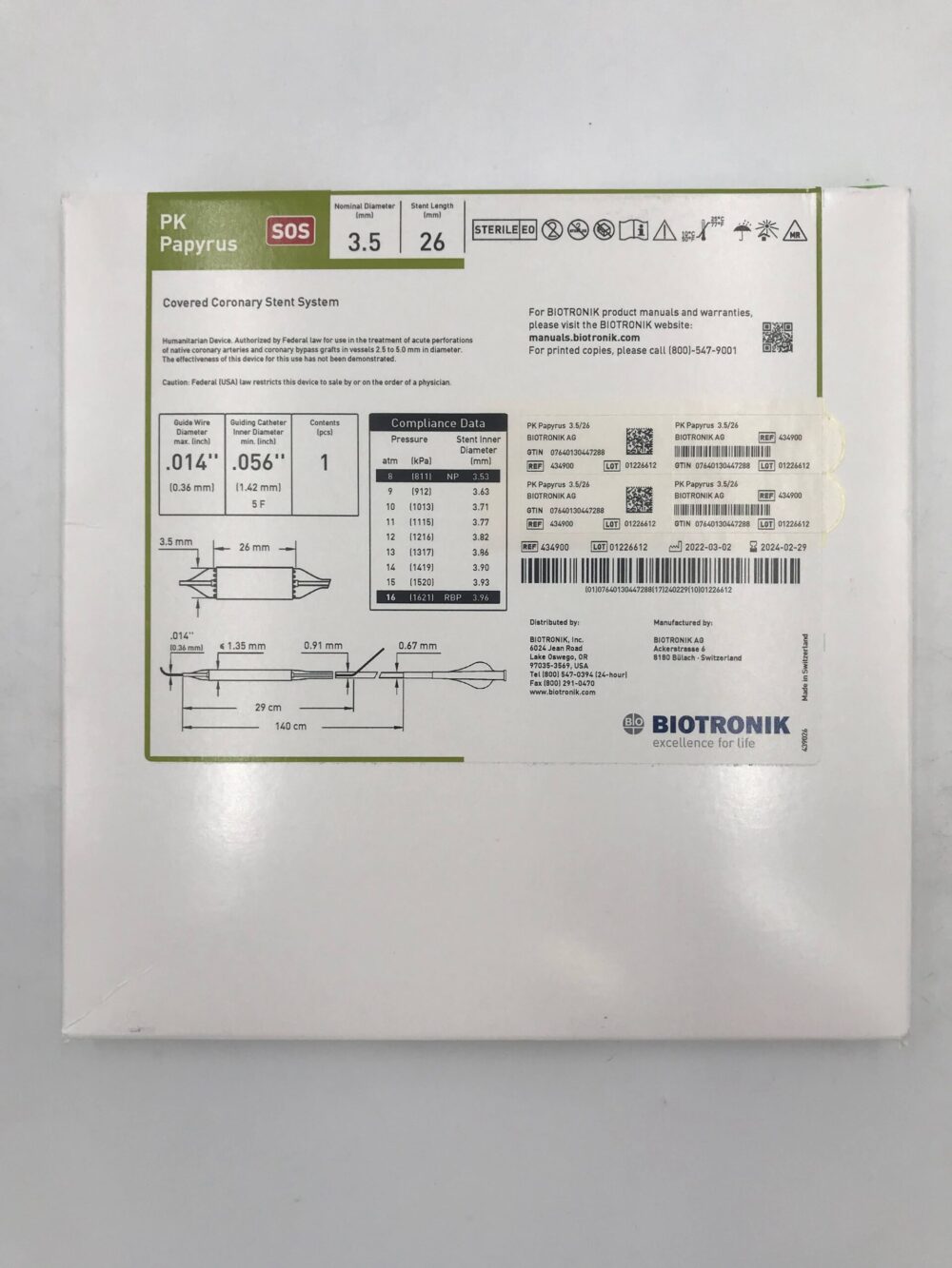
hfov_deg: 49.8
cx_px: 476
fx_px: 1027
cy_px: 634
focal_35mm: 28
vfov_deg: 63.4
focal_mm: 3.99
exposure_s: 1/342
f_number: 1.8
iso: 20
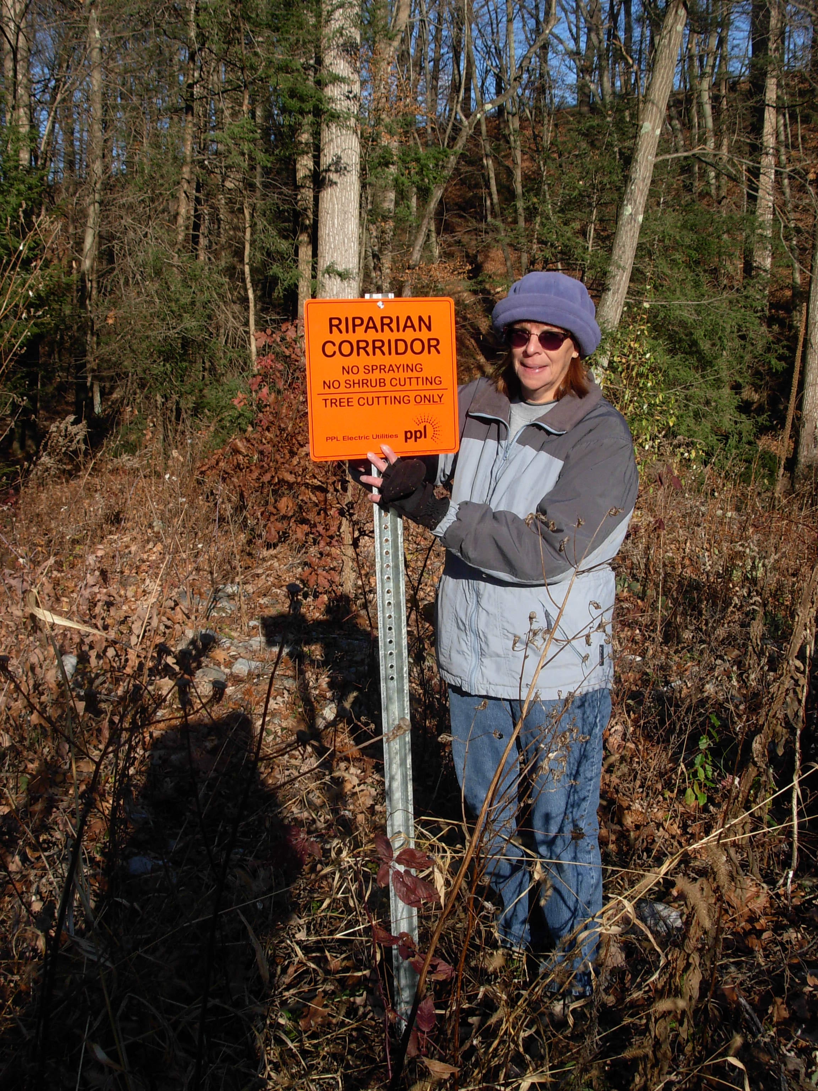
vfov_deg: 49.0
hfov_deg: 37.7
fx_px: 1197
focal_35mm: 38
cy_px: 546
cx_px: 409
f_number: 4.9
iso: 79
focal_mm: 6.3
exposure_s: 1/418
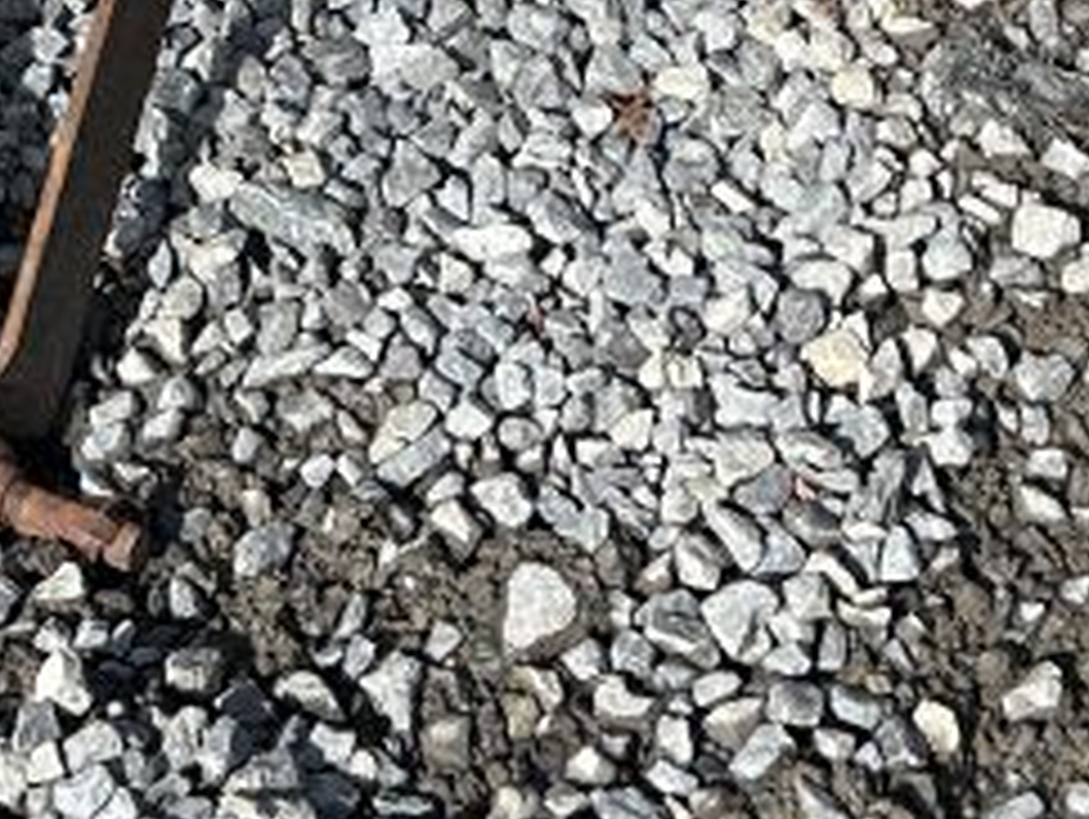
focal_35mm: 110
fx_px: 3464
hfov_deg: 17.9
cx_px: 544
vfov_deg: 12.9
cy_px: -342
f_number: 1.5
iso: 50
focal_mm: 5.7
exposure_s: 1/3460
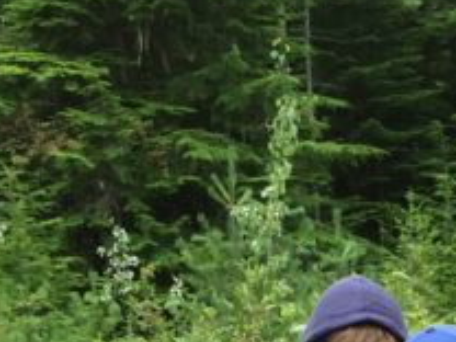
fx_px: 1884
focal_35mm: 143
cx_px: 612
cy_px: 710
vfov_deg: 9.6
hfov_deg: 13.3
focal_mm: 4.15
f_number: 2.2
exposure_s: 1/436
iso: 32
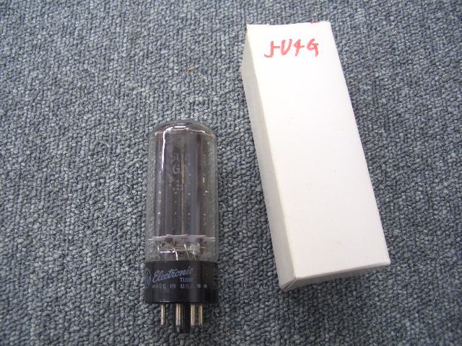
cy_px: 173
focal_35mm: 35
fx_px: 467
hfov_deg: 52.6
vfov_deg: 40.7
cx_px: 231
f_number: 2.6
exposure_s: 1/20
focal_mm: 5.8
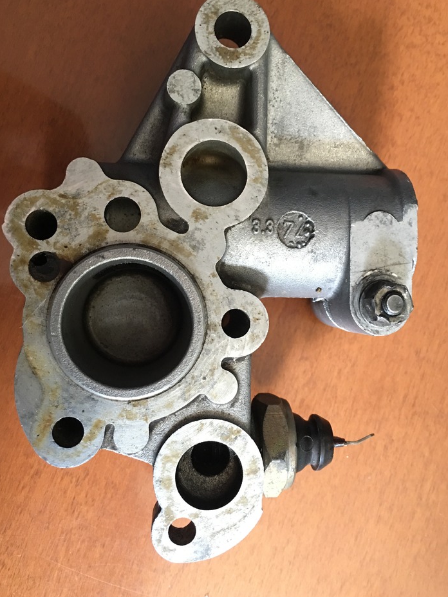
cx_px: 234
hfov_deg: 44.1
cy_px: 287
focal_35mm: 32
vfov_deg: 56.8
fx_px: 552
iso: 100
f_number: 2.2
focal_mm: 4.15
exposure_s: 1/8
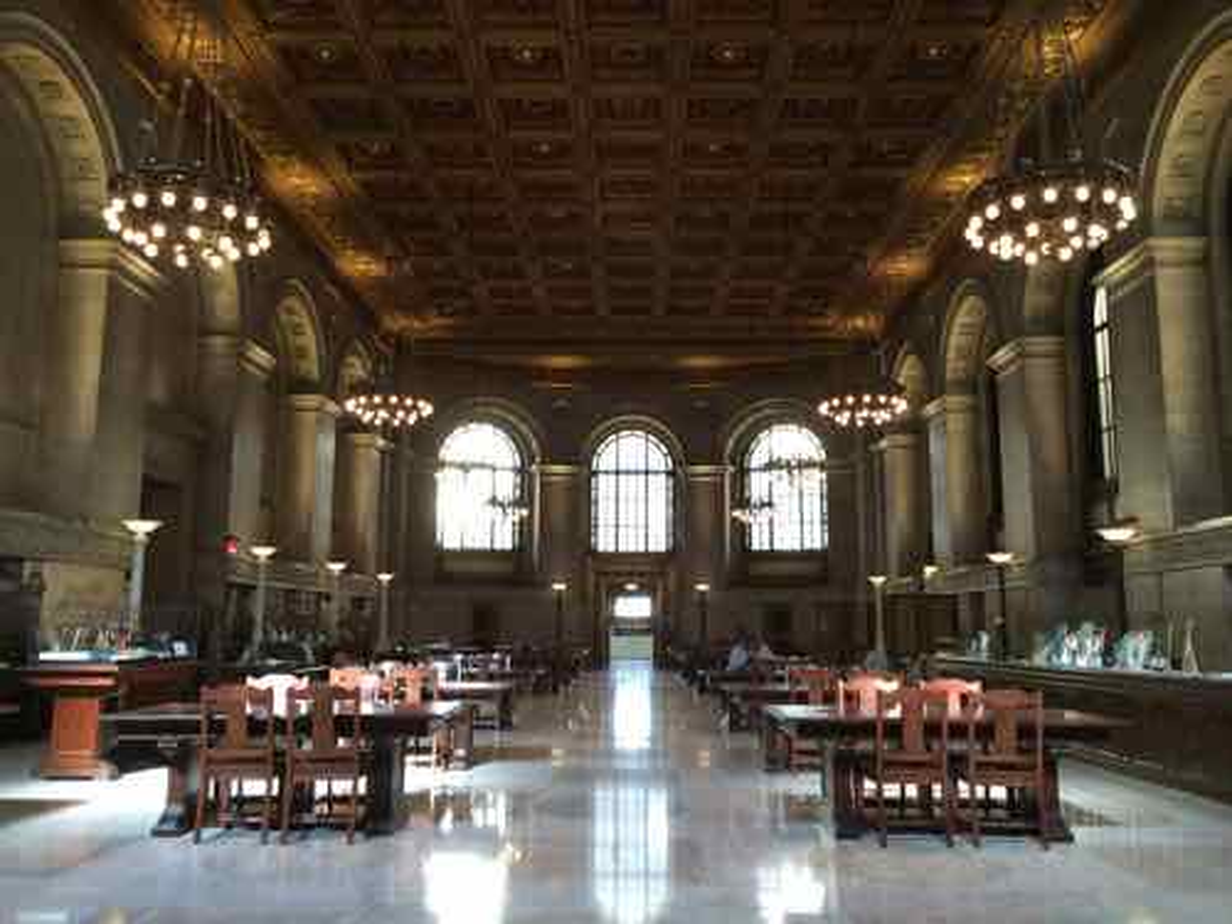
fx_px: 1032
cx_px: 616
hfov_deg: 61.7
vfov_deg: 48.2
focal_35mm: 29
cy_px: 462
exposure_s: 1/30
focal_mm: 4.15
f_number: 2.2
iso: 80
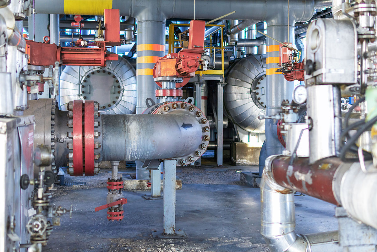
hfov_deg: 43.6
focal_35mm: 45
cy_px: 126
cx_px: 188
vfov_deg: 29.9
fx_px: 471
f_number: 2
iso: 100
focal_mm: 30
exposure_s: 1/200
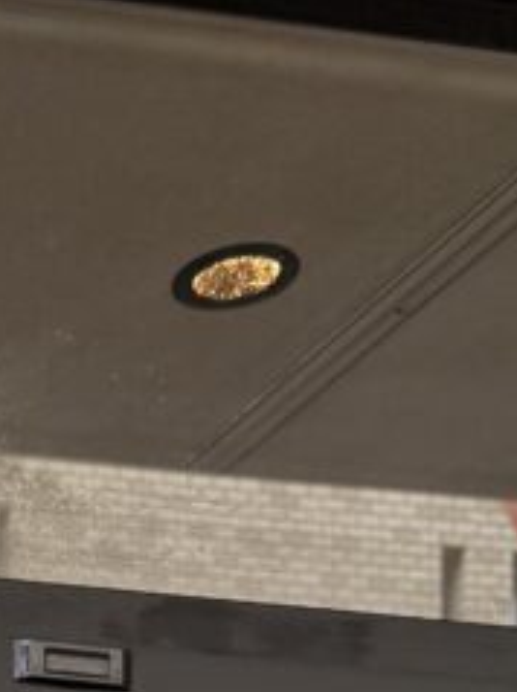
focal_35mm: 155
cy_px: 1974
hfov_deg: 8.2
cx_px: -993
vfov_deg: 10.0
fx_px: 3092
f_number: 1.78
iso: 100
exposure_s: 1/121
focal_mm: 6.76
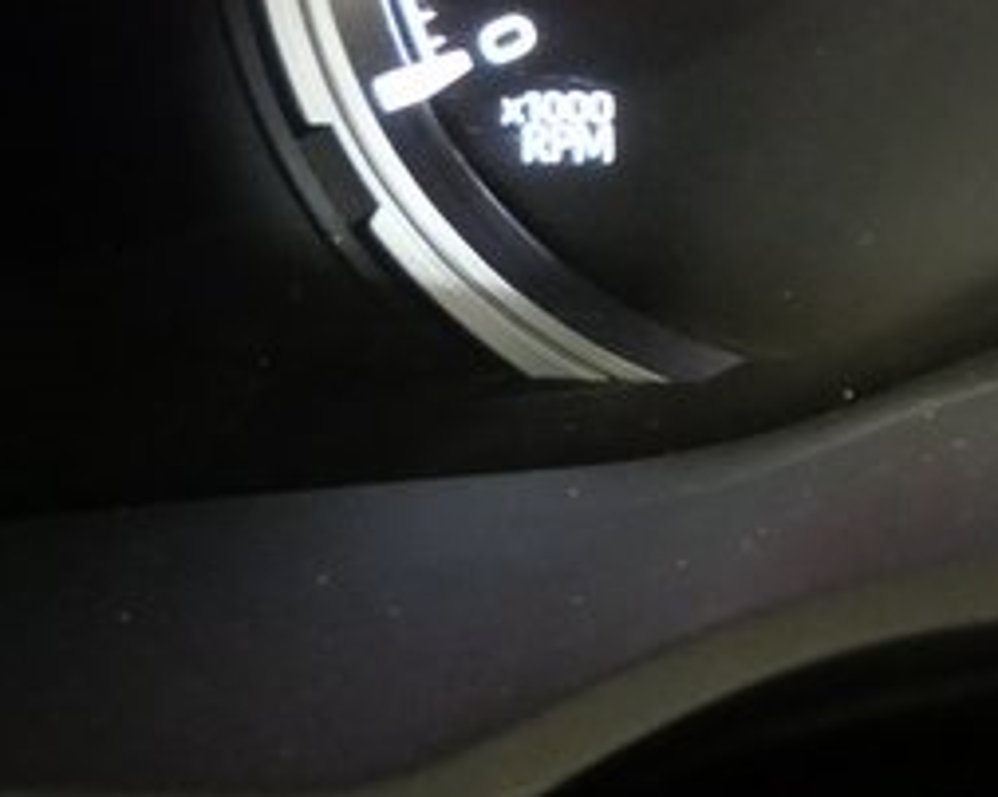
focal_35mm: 95
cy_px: -292
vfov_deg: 15.3
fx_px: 2804
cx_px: 1953
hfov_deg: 16.1
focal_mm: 12
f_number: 3.5
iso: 3200
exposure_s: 1/13
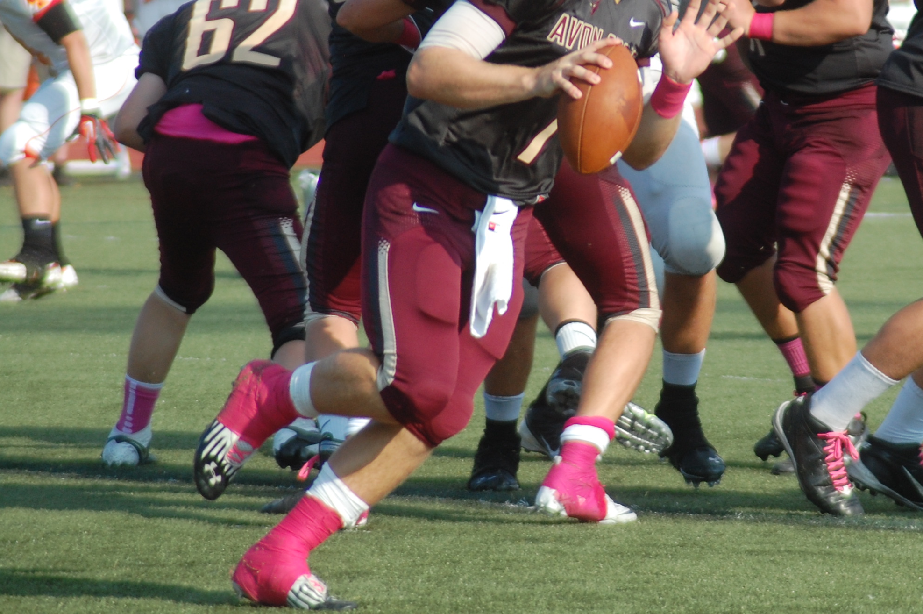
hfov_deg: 3.8
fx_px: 14038
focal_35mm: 548
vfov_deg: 2.5
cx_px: 702
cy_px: 206
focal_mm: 240
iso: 400
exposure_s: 1/1000
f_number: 5.3
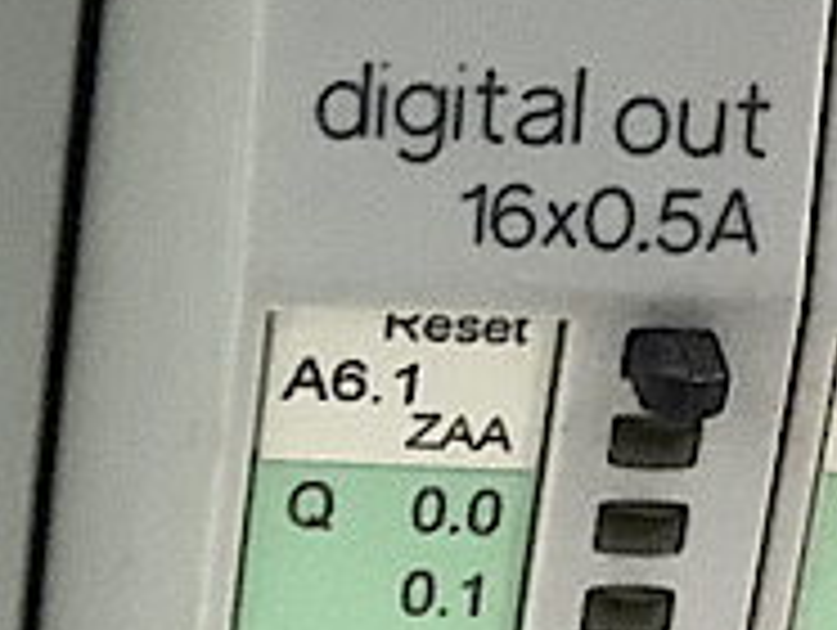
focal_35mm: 198
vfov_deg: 7.4
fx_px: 4794
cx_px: -641
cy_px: -148
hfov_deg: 9.5
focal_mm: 3.3
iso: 100
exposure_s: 1/50
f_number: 2.4
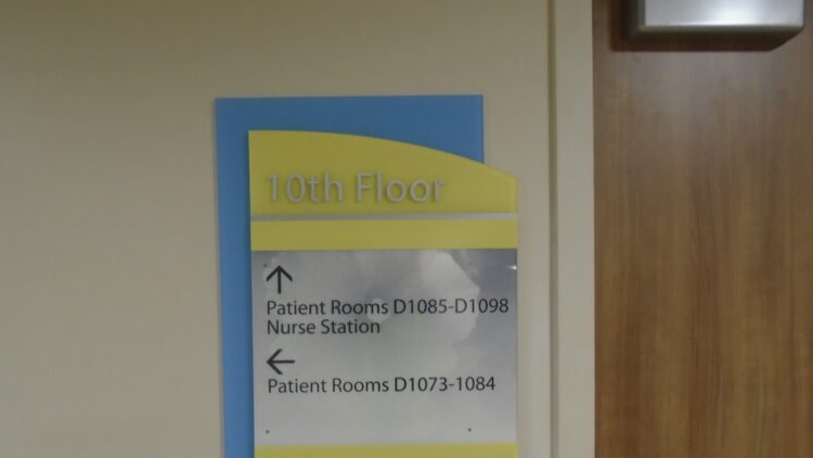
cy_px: 297
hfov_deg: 66.1
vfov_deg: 39.8
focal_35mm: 29
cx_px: 401
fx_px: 625
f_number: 3.2
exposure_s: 1/30
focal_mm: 4.6
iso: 320
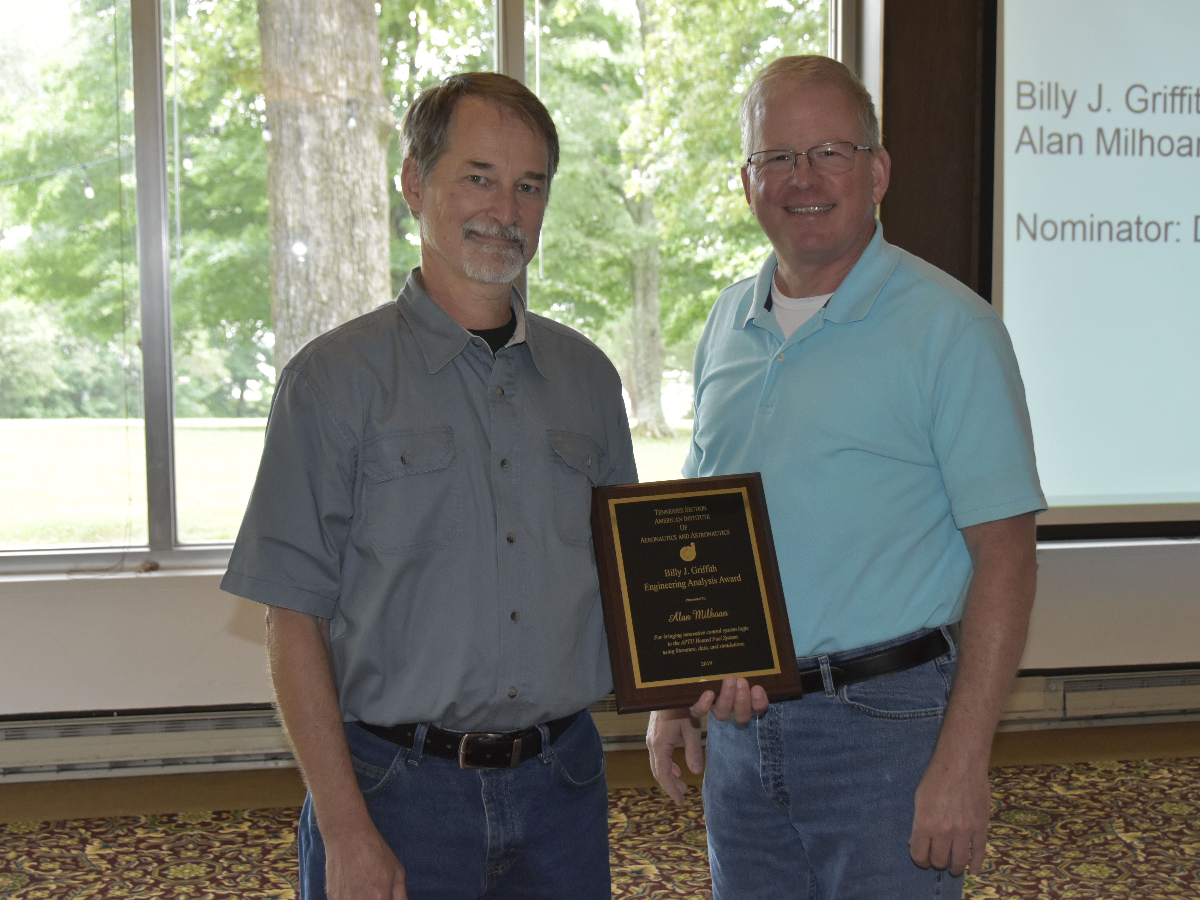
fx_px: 1752
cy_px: 449
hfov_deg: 37.7
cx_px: 678
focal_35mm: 51
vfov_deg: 28.8
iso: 1600
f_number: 5.6
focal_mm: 31
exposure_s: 1/200
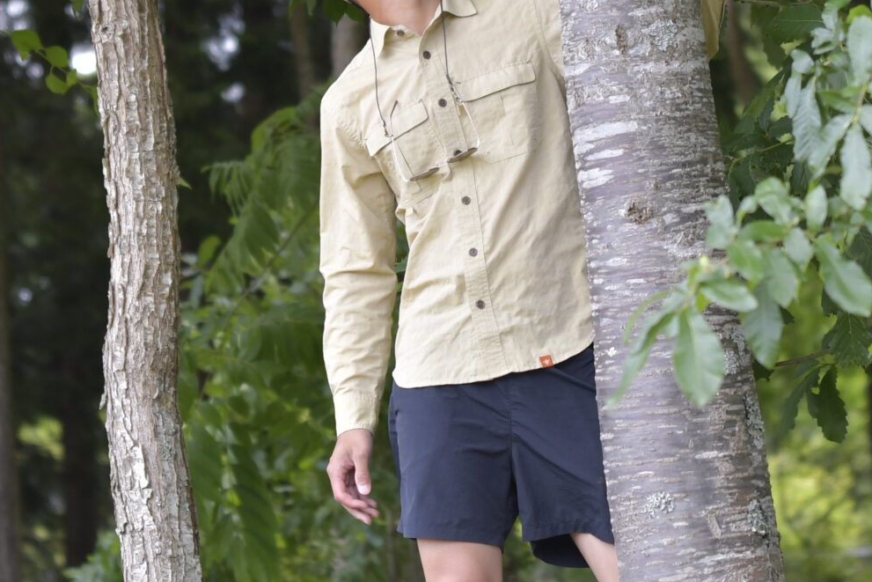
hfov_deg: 13.2
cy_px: 7
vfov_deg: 8.8
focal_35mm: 155
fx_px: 3755
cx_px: 442
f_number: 1.4
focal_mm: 40
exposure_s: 1/2500
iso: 250
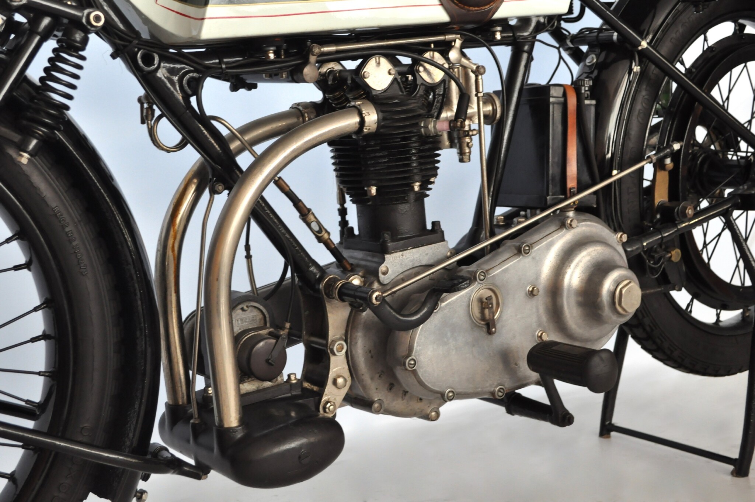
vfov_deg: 25.7
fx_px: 1100
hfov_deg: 37.9
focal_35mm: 52
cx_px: 378
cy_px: 251
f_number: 5
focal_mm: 35
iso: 1100
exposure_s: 1/30
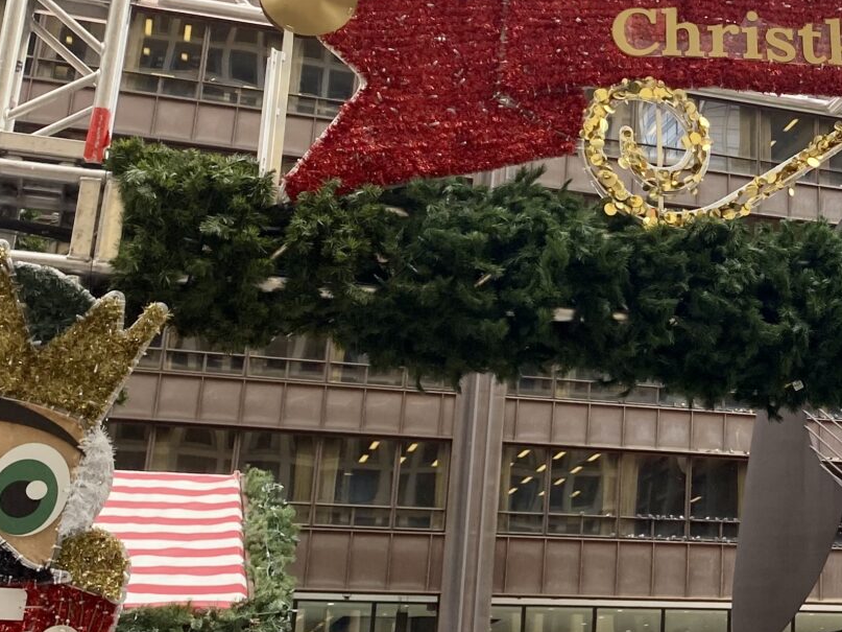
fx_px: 1605
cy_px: 208
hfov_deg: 27.3
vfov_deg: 22.2
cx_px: 885
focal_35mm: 66
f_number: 1.8
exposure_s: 1/568
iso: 32
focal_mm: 4.25
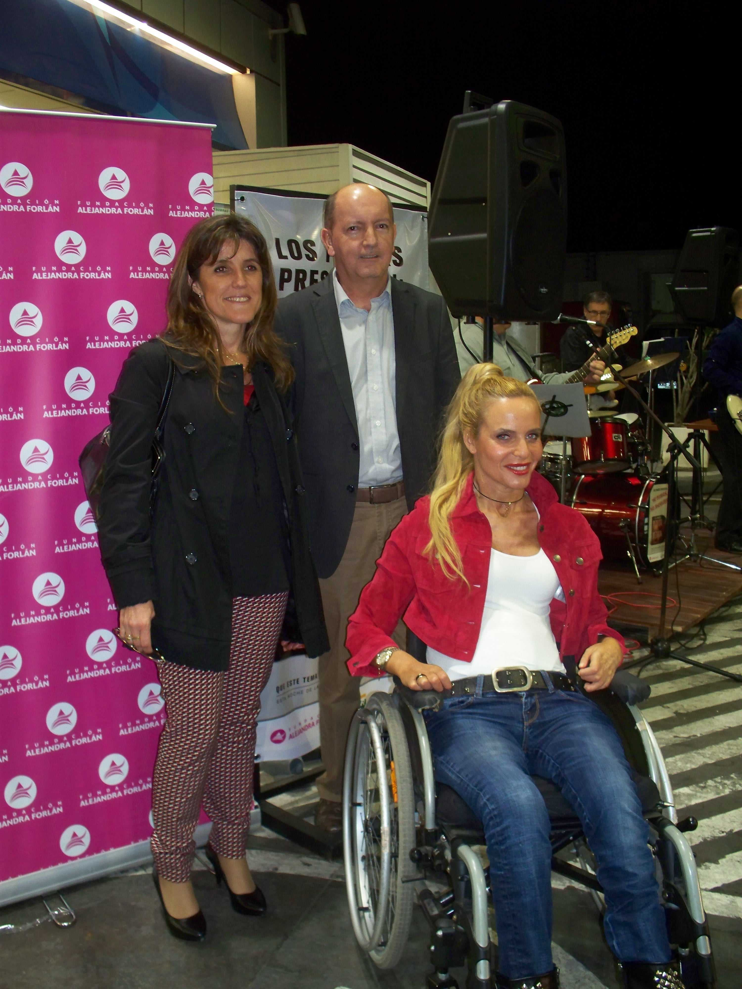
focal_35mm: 36
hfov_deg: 39.7
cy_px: 494
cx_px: 371
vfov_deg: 51.4
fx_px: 1029
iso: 200
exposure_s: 1/30
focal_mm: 7.54
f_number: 2.8
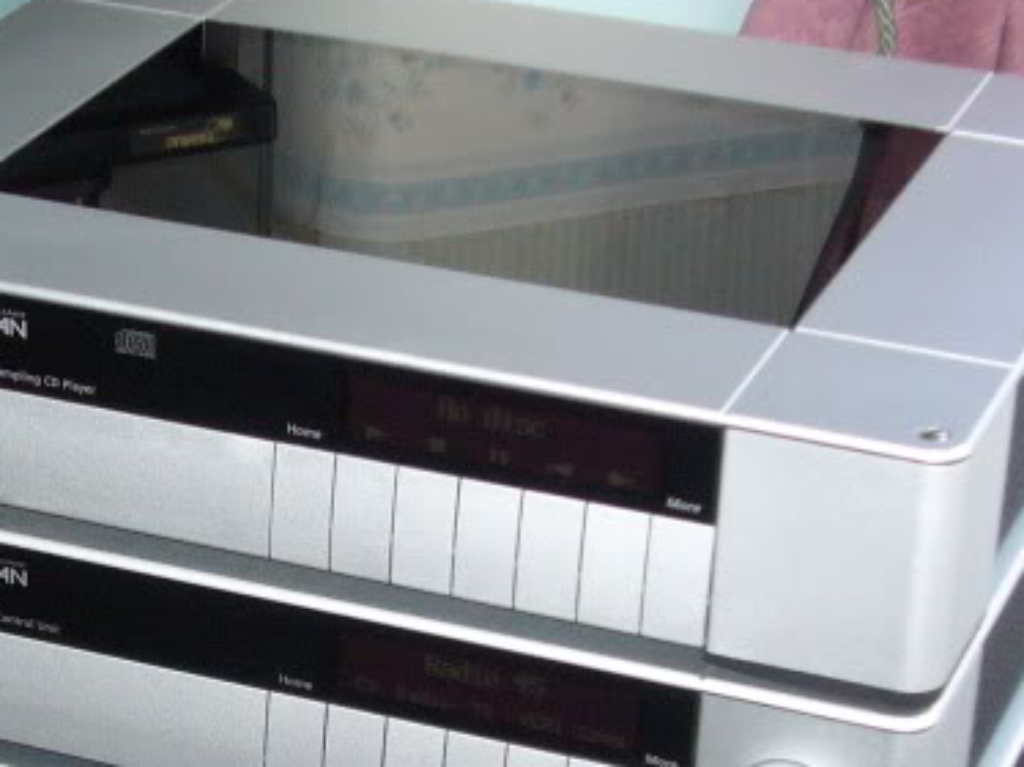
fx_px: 3725
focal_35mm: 126
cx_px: 74
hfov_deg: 15.4
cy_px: 704
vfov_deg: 11.7
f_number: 3.5
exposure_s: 1/30
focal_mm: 7.5
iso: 160
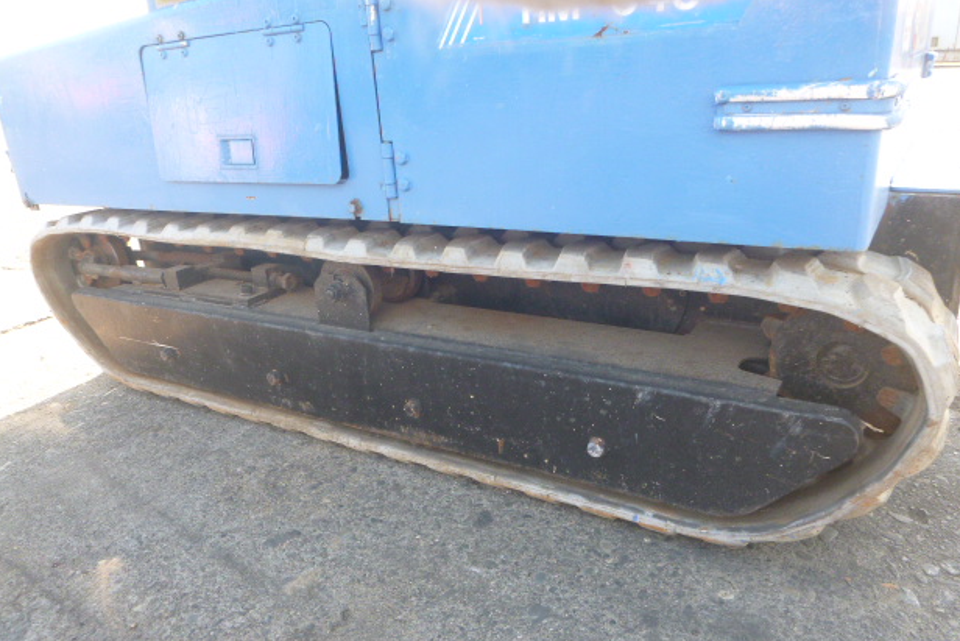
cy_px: 346
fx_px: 720
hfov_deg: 67.4
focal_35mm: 27
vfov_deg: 47.9
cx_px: 483
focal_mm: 4.5
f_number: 3.9
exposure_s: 1/60
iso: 160
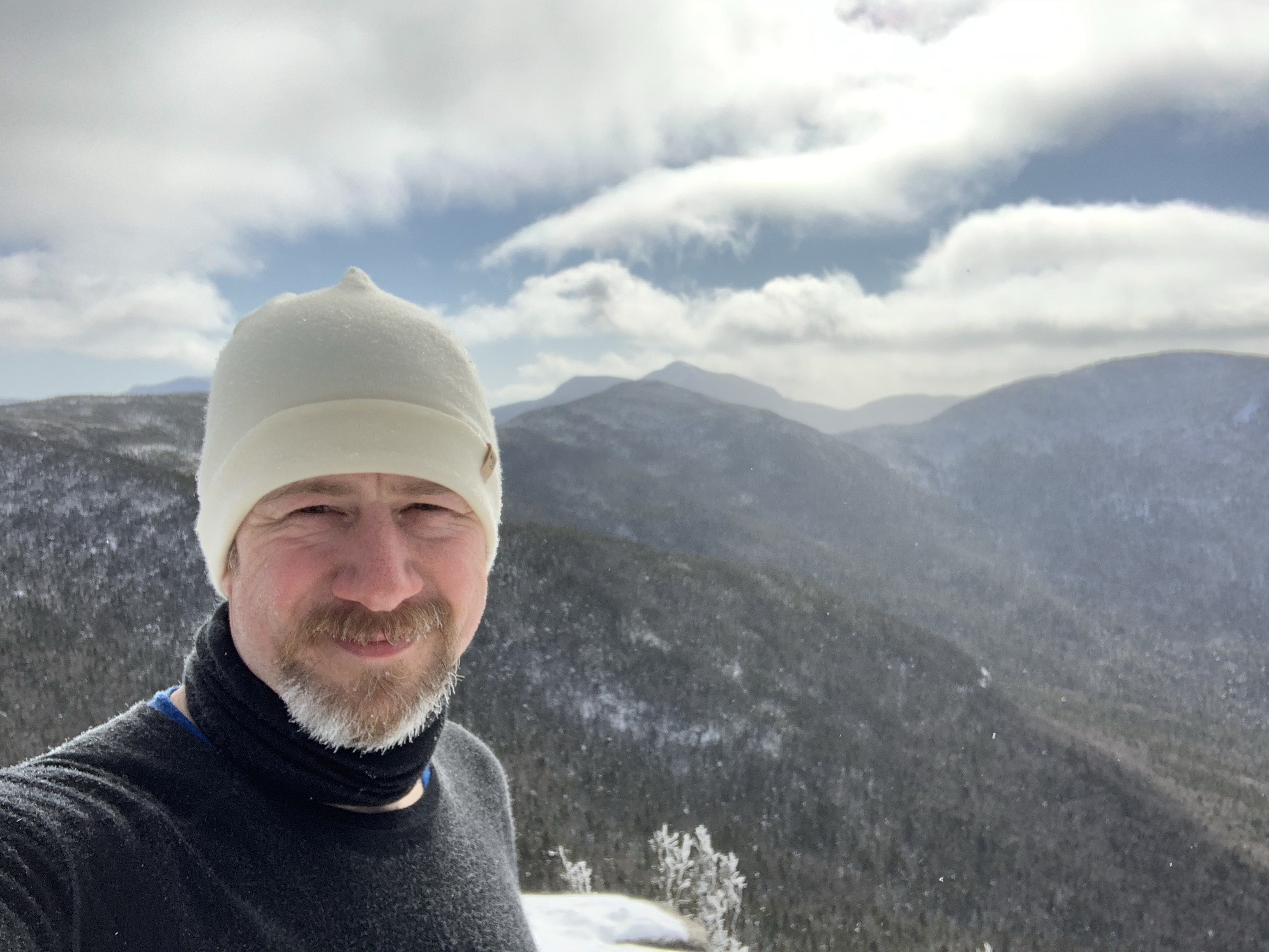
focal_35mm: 32
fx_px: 1173
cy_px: 476
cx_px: 634
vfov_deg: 44.2
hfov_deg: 56.8
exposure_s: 1/984
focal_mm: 2.87
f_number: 2.2
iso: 16
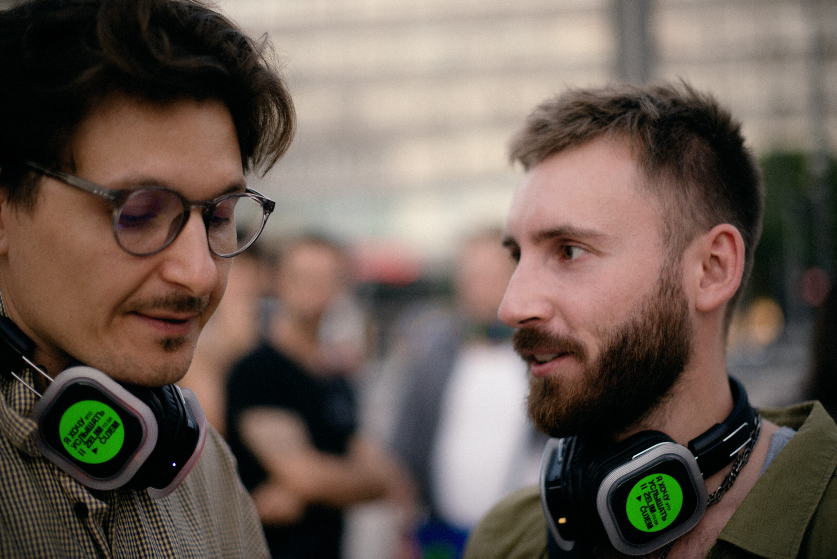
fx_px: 1163
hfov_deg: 39.6
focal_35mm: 50
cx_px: 418
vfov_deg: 27.0
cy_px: 280
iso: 100
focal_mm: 50
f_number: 1.8
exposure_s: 1/160
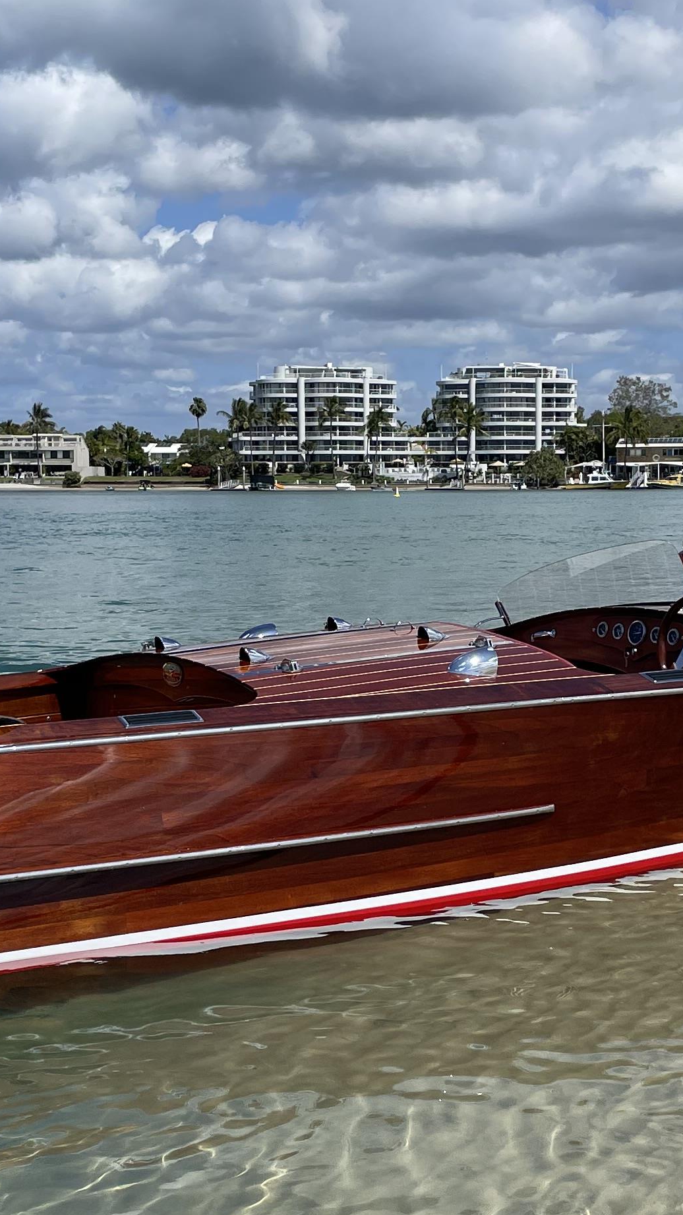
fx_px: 1996
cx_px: 398
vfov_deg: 33.8
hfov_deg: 19.4
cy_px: 704
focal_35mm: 62
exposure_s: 1/6494
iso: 32
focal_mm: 4.2
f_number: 1.6
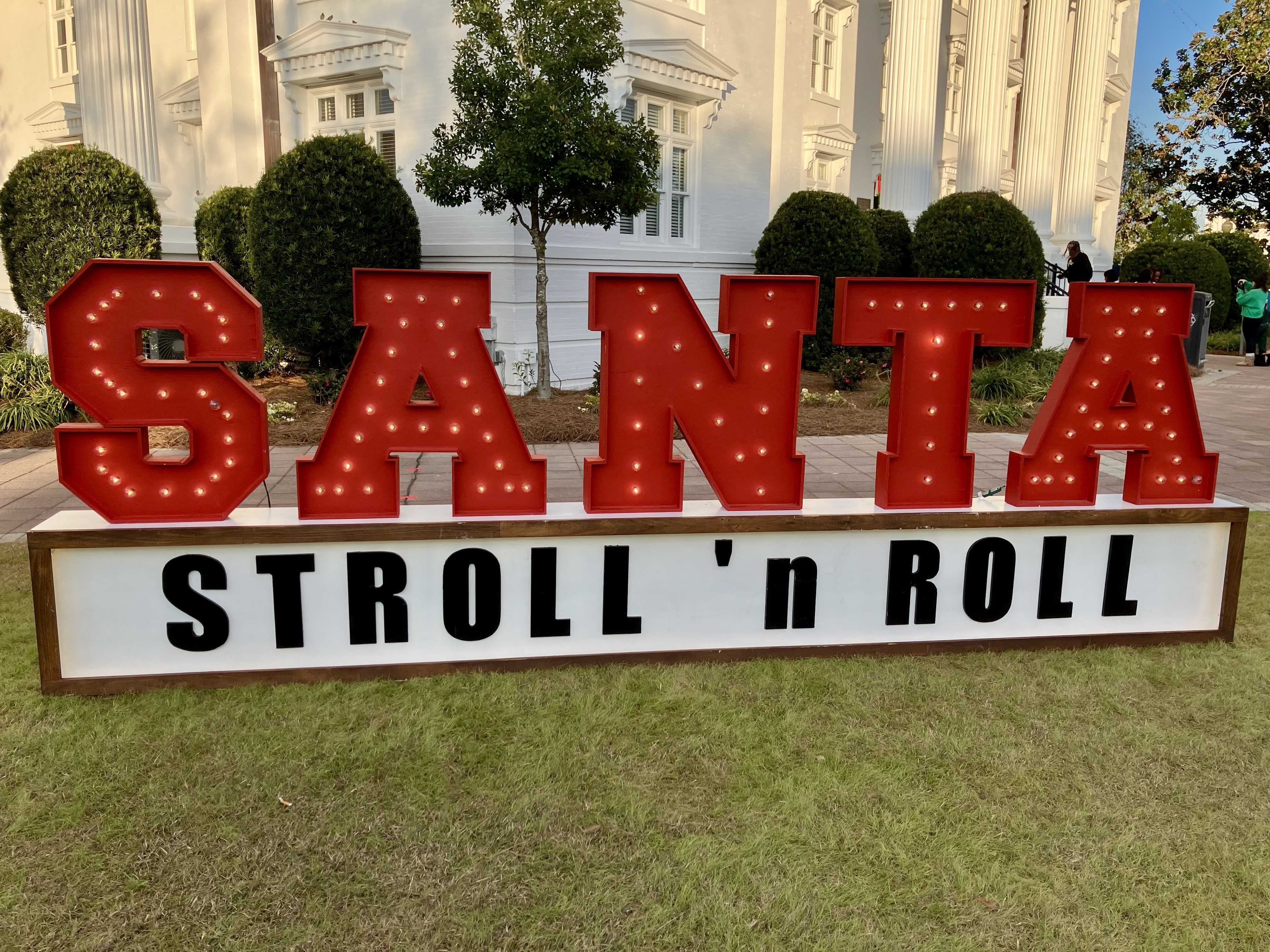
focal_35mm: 28
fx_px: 1027
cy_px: 476
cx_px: 635
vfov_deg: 49.7
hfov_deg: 63.4
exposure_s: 1/796
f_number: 1.8
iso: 32
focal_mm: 3.99
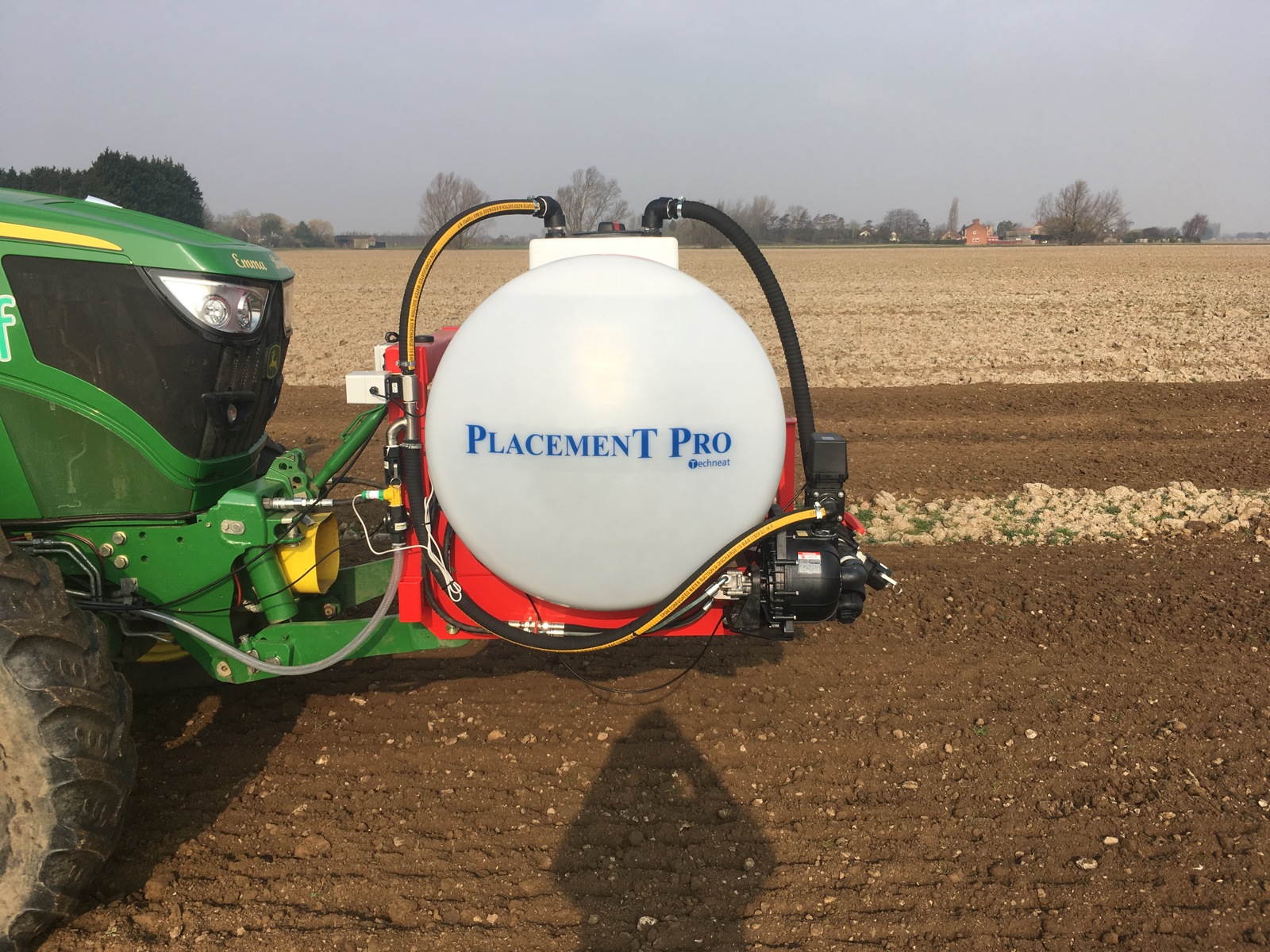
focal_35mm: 29
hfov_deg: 61.7
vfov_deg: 48.2
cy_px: 476
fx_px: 1064
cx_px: 635
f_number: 2.2
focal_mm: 4.15
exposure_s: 1/1326
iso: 25
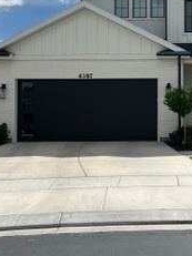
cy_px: 96
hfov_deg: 25.8
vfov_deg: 35.4
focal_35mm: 54
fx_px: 400
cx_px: 186
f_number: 1.5
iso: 50
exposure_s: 1/8000
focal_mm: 5.7
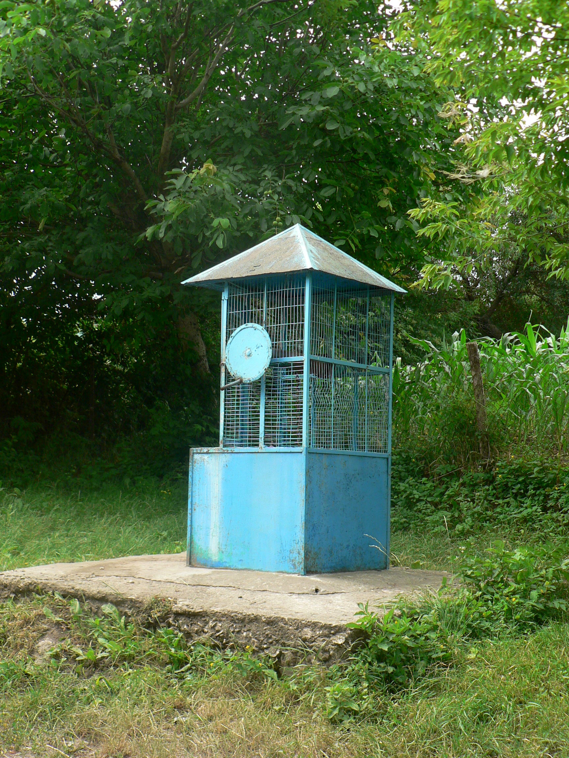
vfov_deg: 34.3
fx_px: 1227
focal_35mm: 56
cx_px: 284
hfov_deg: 26.1
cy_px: 379
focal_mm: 9.6
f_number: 3.2
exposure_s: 1/320
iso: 100
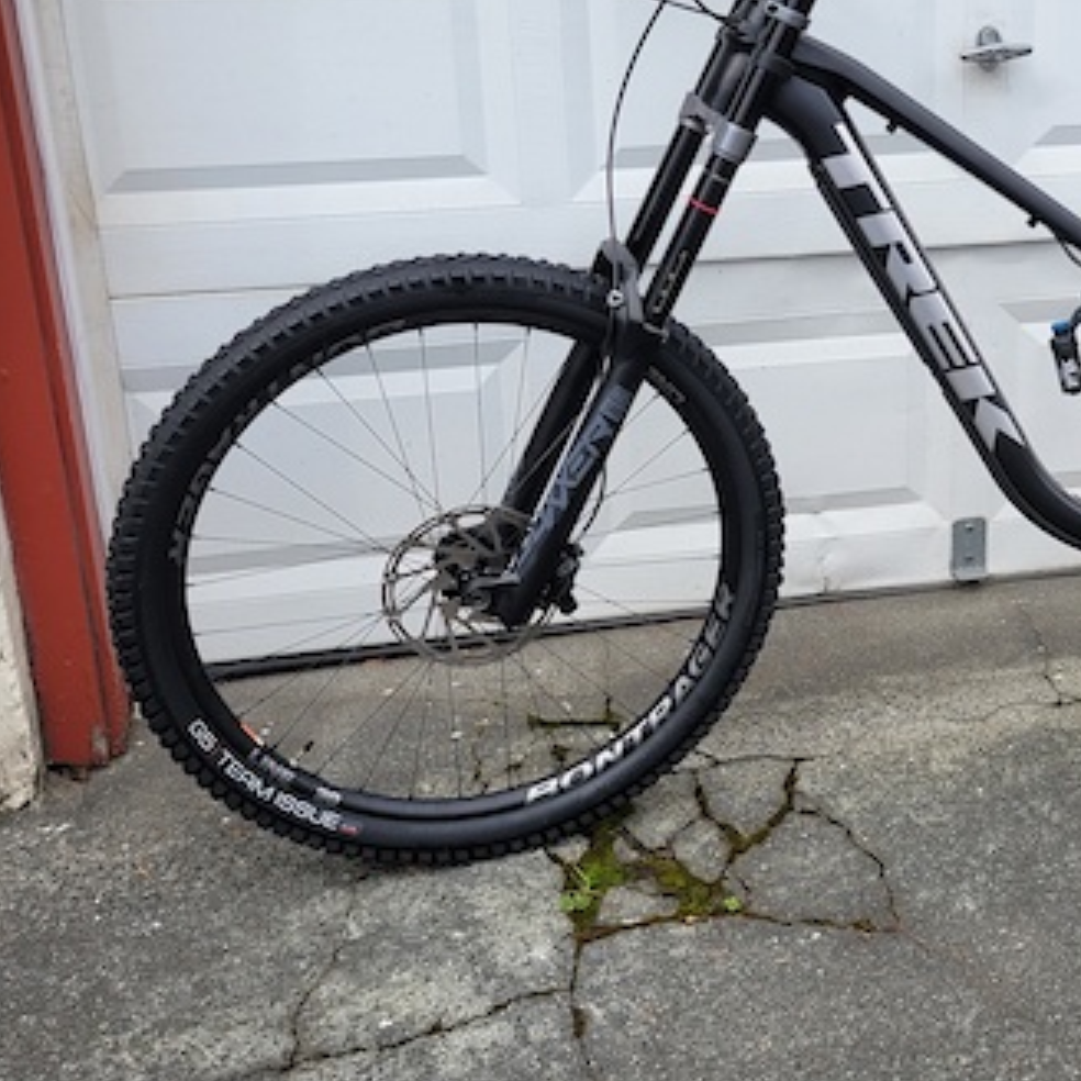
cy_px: 405
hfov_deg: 29.4
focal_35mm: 56
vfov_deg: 30.4
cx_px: 956
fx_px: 1979
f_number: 1.8
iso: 40
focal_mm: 5.4
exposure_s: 1/707
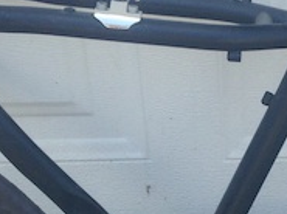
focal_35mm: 143
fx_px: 1183
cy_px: 177
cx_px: 323
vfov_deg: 10.3
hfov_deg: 13.5
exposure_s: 1/387
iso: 50
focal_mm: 4.12
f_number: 2.4
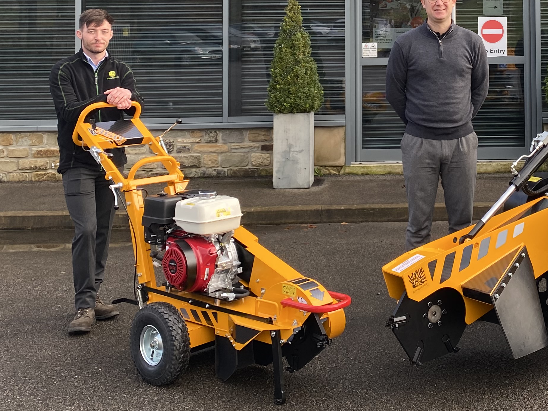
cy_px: 14
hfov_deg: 32.8
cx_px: 443
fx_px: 902
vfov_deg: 24.6
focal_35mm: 57
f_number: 1.8
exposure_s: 1/265
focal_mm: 4.25
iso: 32
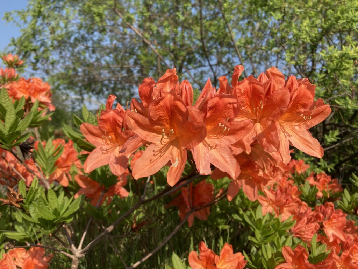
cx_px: 179
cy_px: 134
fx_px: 290
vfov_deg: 49.7
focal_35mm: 28
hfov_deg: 63.4
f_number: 1.8
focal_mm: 3.99
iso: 20
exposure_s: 1/1230
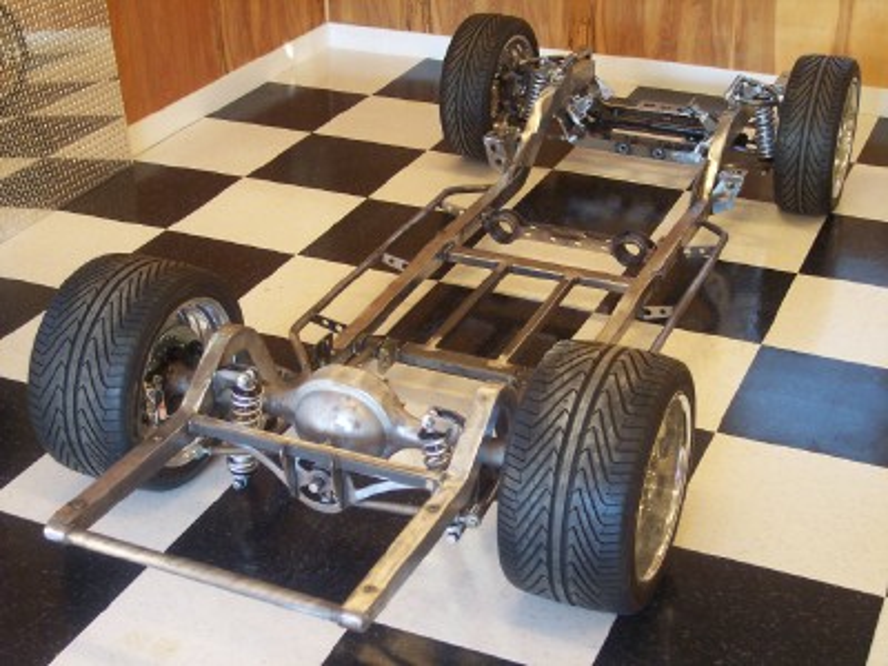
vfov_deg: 28.0
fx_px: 1334
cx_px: 444
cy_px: 333
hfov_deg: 36.8
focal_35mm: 52
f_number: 4
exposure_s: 1/15
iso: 200
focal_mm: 10.7
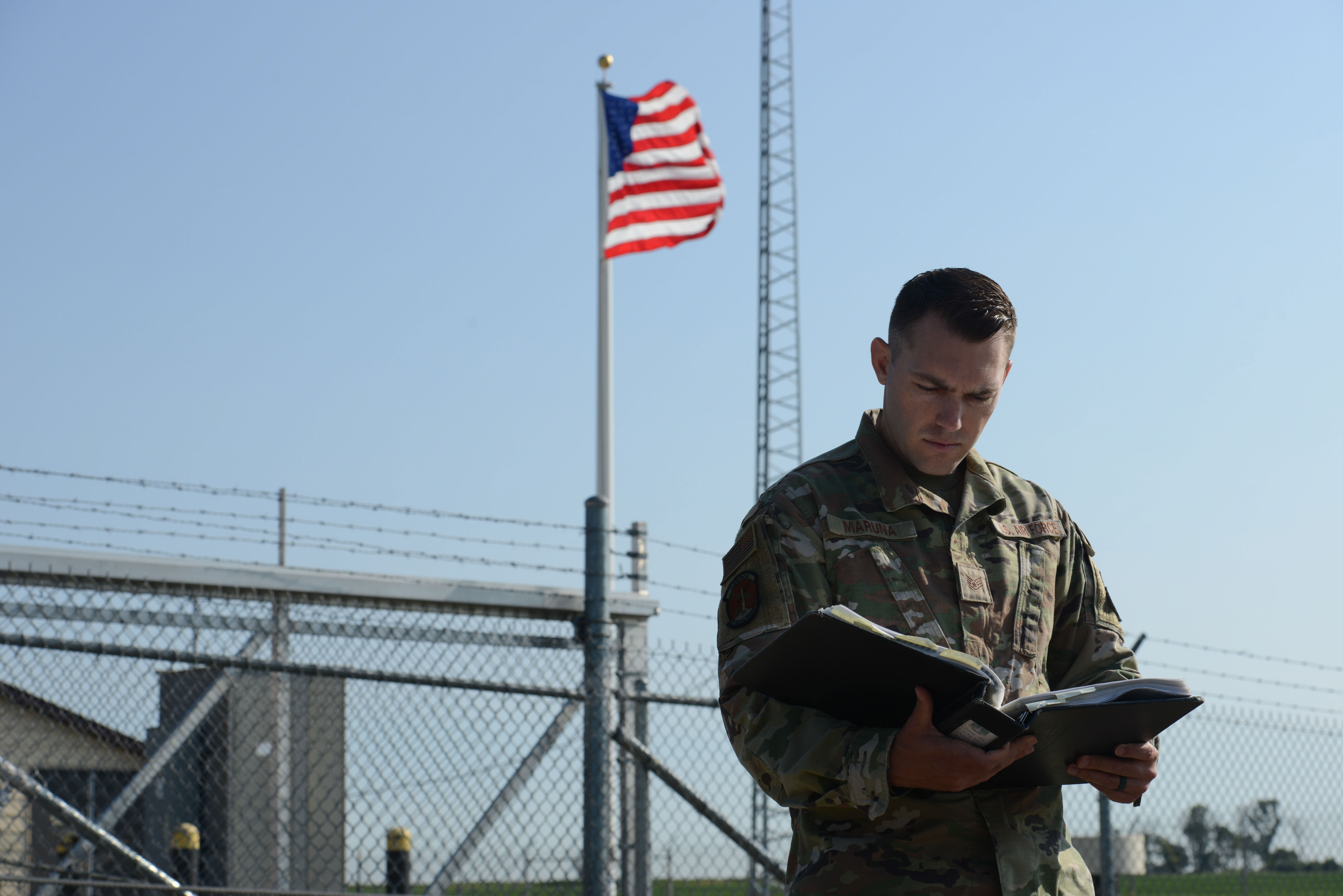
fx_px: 2612
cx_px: 672
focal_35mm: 70
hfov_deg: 28.8
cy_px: 448
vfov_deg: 19.5
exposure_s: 1/400
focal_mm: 70
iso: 125
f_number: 22
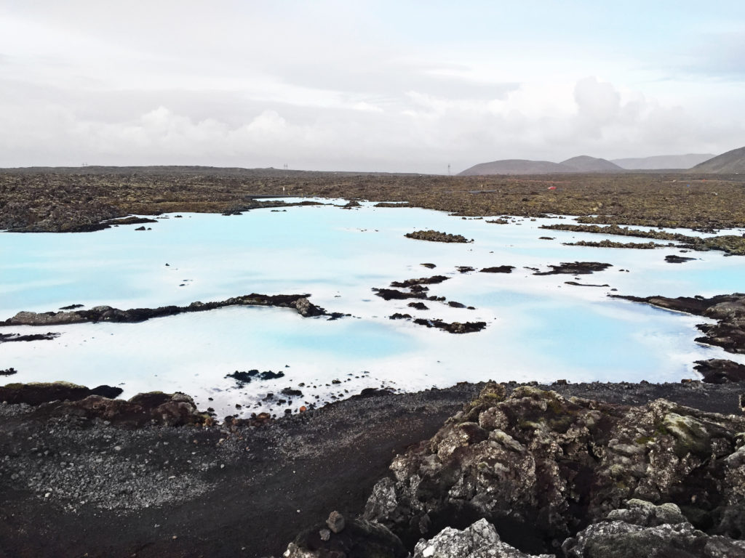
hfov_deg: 61.7
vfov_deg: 48.2
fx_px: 624
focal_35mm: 29
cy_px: 279
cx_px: 372
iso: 32
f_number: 2.2
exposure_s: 1/316
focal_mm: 4.15
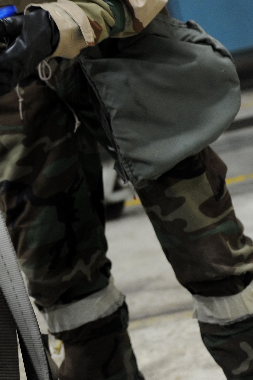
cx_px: 27
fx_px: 1045
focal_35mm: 99
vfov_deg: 20.3
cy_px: 48
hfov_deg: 13.7
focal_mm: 45
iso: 800
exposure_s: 1/100
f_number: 2.8
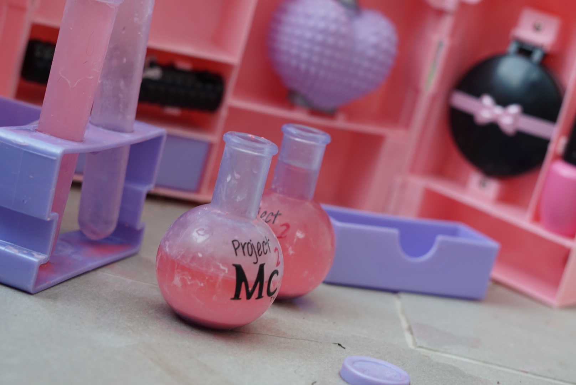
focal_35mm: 75
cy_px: 192
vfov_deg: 18.2
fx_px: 1201
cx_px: 288
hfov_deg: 27.0
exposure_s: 1/80
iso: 400
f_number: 4
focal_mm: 50
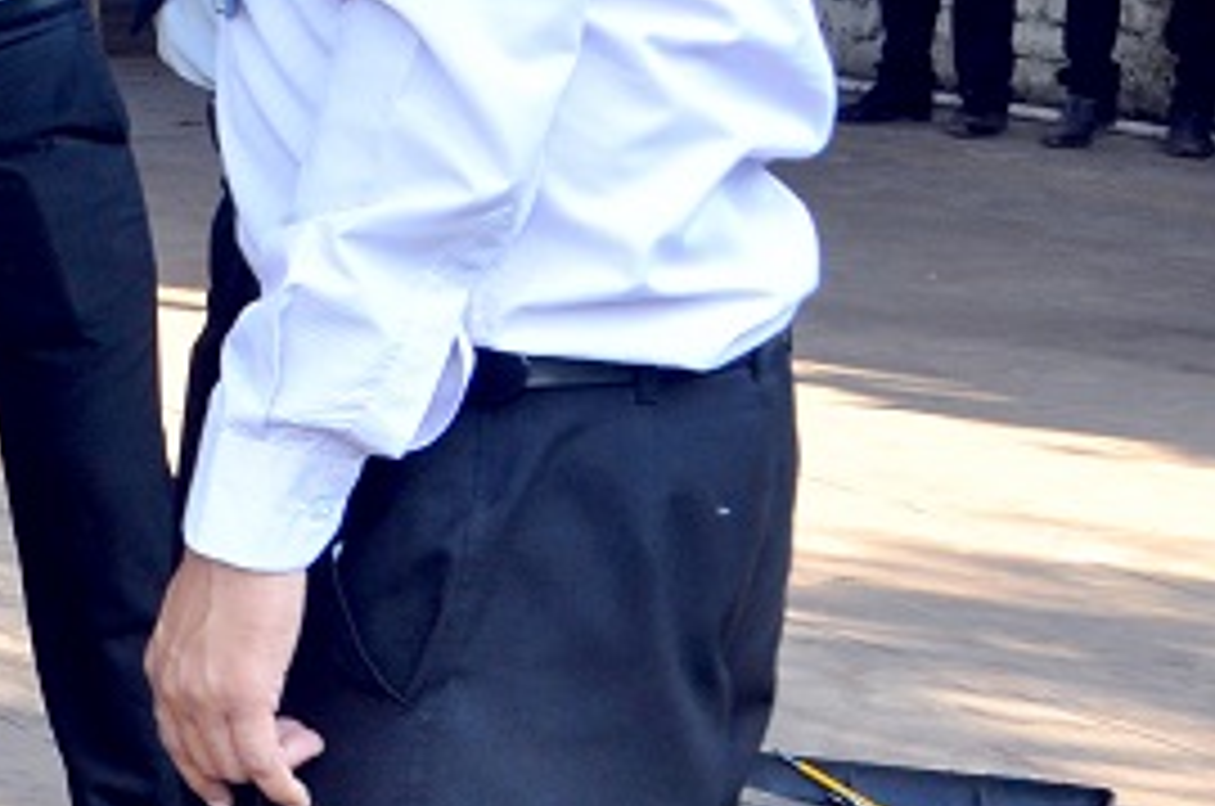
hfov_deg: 13.7
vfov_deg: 9.4
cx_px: -702
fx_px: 4678
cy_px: -572
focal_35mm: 139
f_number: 9
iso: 640
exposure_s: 1/125
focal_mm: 25
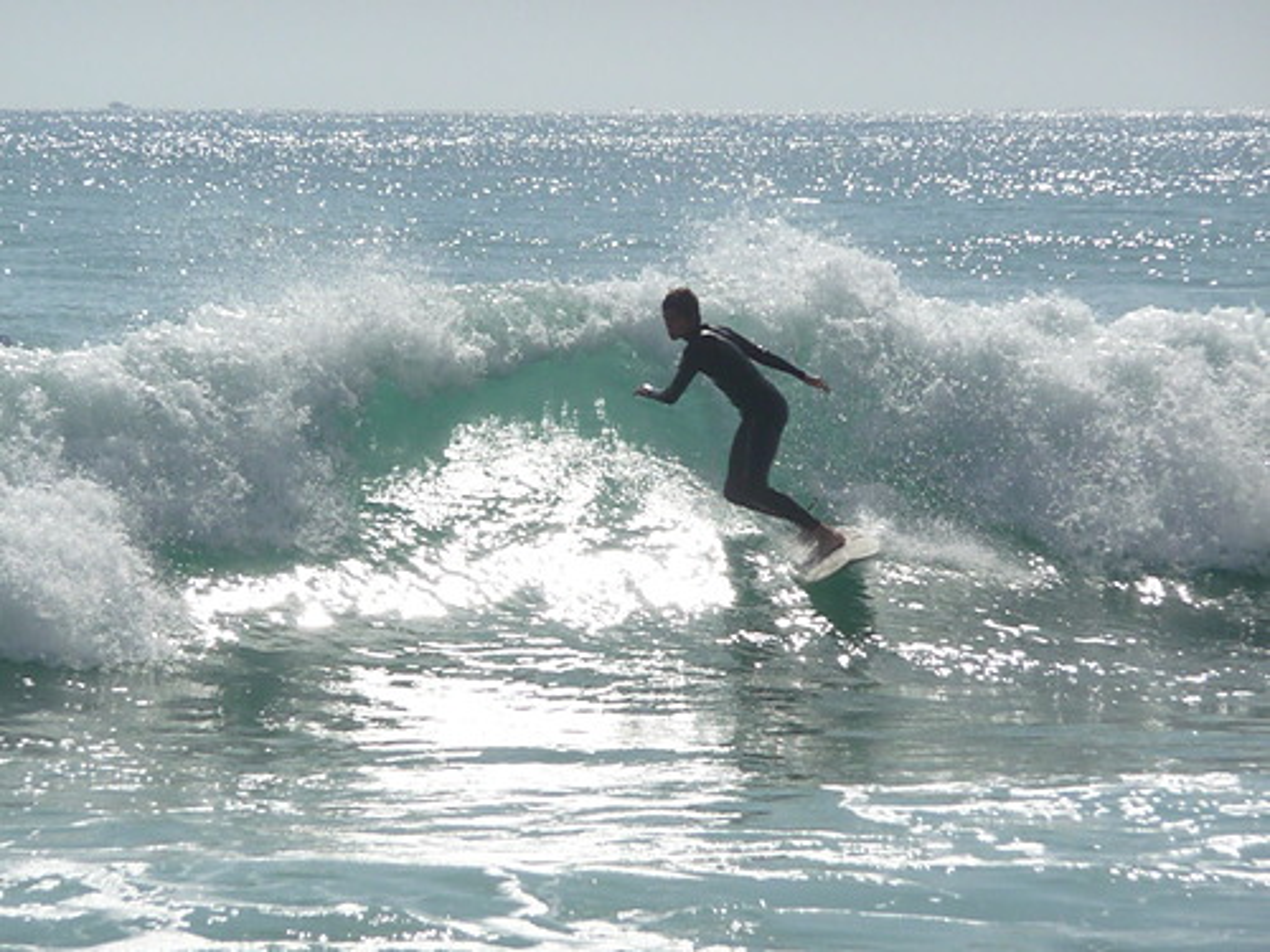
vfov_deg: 5.3
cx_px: 635
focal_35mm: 280
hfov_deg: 7.1
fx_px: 10273
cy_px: 476
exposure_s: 1/2000
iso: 500
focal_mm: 47
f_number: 11
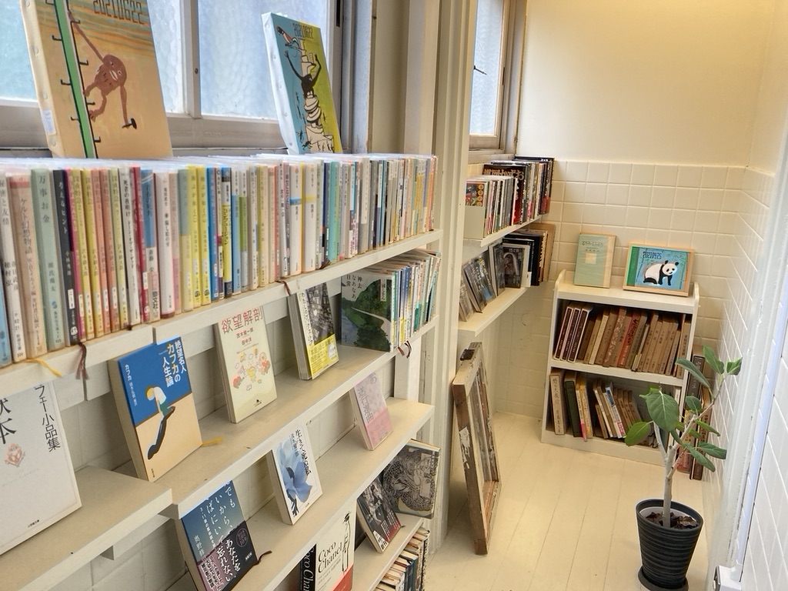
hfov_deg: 63.4
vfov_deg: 49.7
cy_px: 296
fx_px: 637
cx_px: 394
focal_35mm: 28
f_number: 1.8
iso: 64
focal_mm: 3.99
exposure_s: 1/60
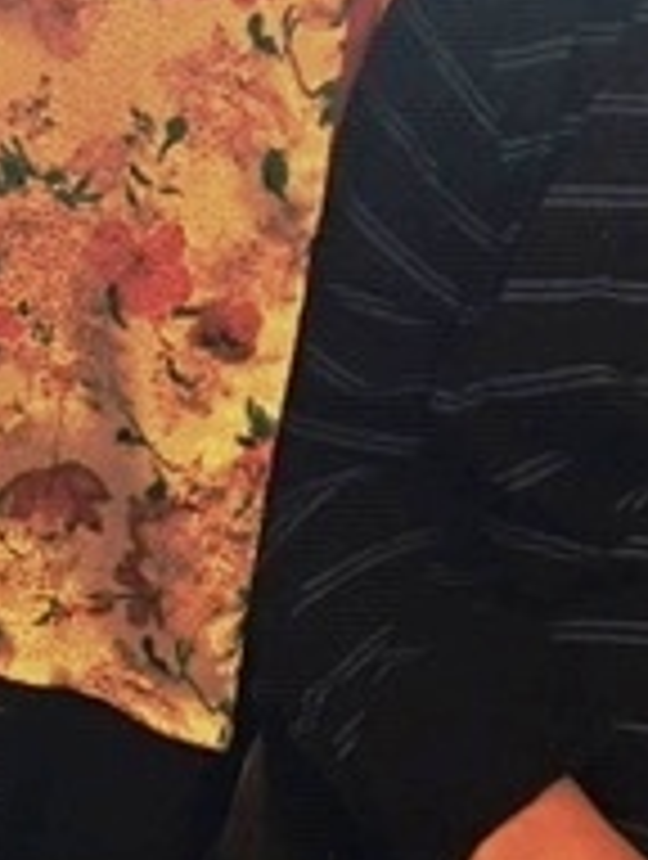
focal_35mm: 97
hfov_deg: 15.2
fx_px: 2413
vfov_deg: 19.1
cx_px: 544
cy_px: -158
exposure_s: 1/15
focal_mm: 4.15
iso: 64
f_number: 2.2
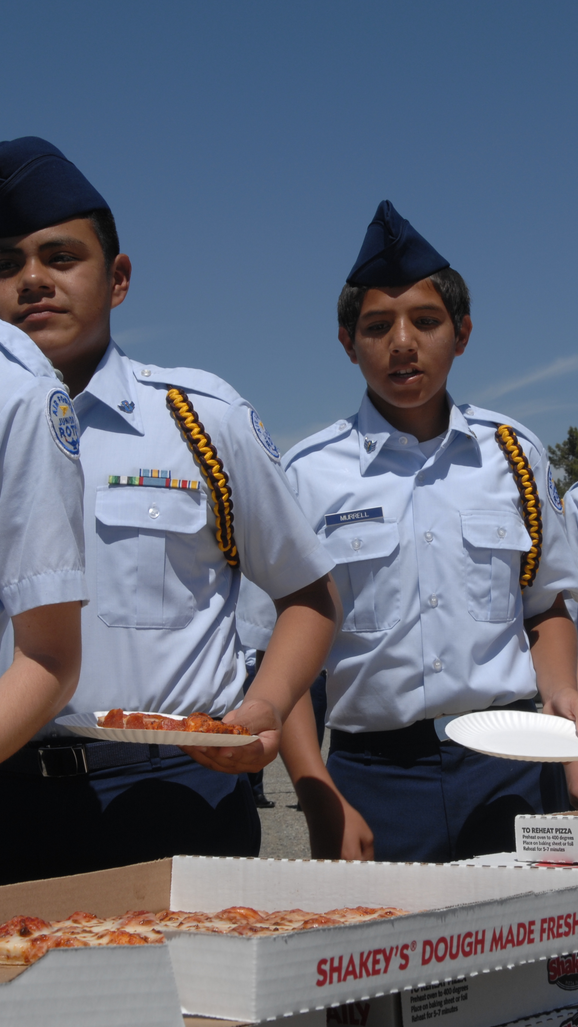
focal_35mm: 74
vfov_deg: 28.6
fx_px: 2016
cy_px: 518
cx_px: 394
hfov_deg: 16.3
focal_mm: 30
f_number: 11
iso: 100
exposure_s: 1/200
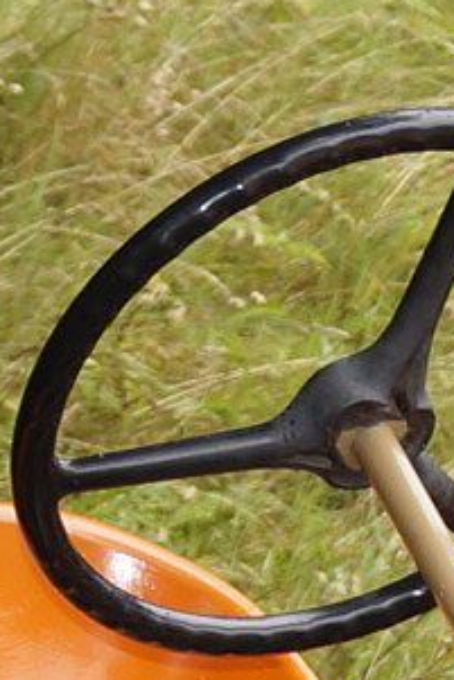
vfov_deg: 5.4
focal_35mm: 365
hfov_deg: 3.7
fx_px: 6896
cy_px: 1712
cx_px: 1044
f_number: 4.5
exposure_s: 1/160
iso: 200
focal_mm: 30
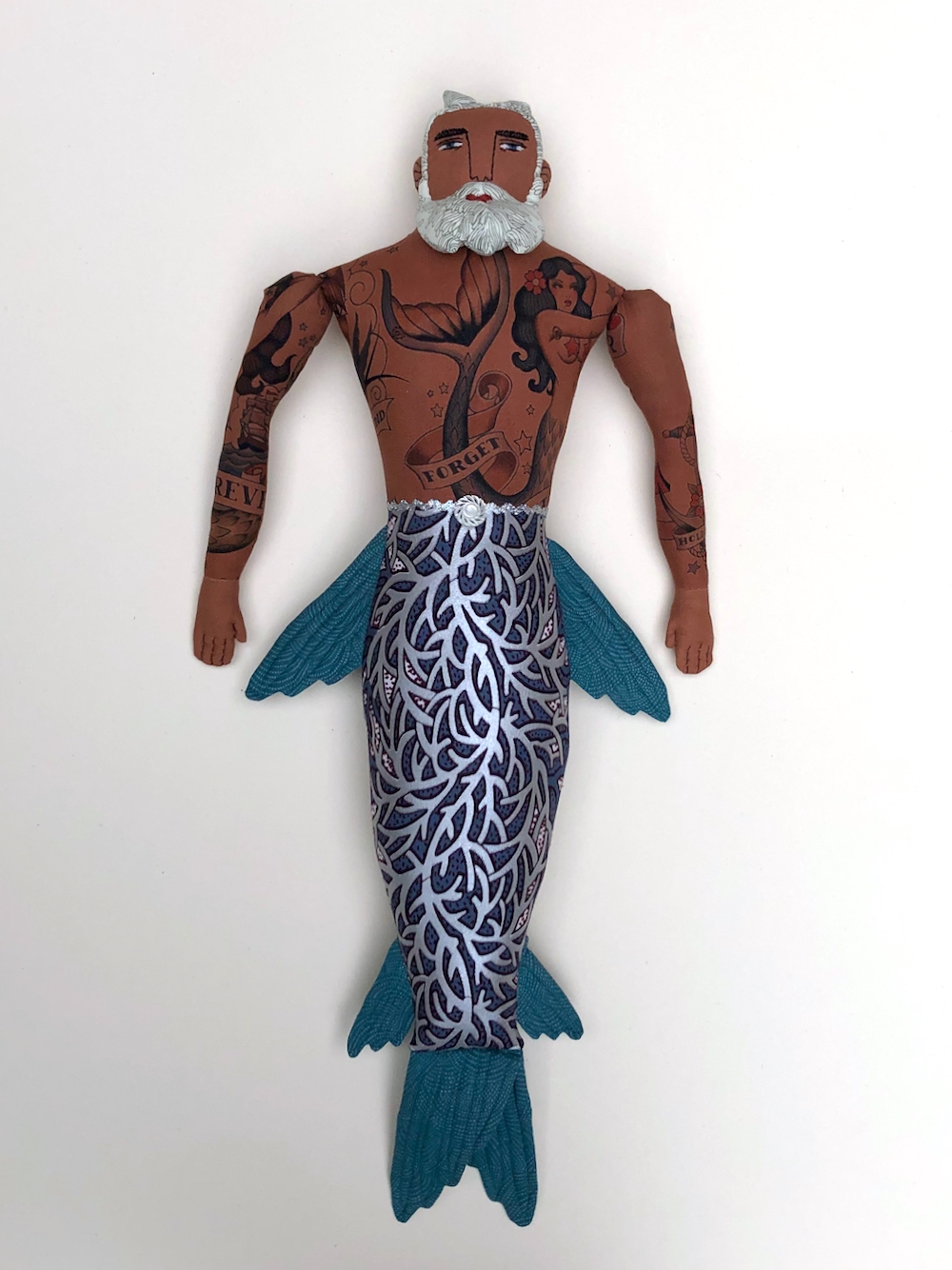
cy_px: 635
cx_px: 476
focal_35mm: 28
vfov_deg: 63.5
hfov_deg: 49.7
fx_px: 1027
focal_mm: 3.99
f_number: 1.8
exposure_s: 1/1043
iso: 20
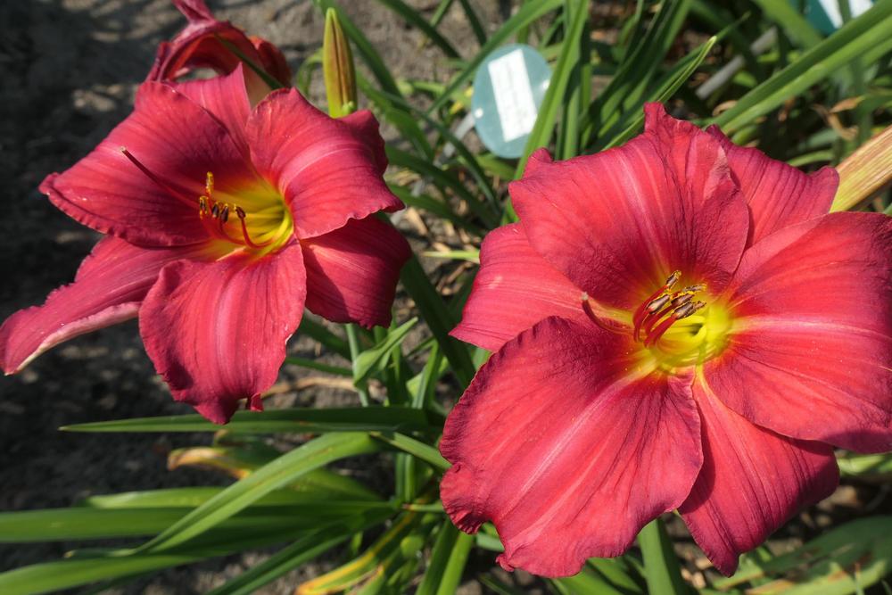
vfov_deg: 53.1
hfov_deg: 73.7
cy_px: 298
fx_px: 595
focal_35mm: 24
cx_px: 446
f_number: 5
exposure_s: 1/800
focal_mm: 8.8
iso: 200
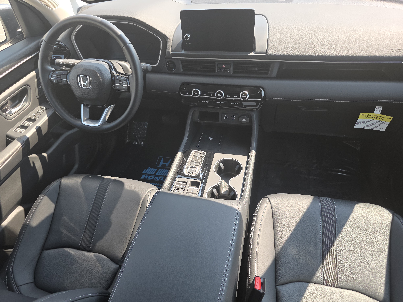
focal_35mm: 23
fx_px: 268
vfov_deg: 58.9
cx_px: 202
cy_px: 151
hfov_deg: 73.9
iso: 40
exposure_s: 1/359
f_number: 1.7
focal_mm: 6.3
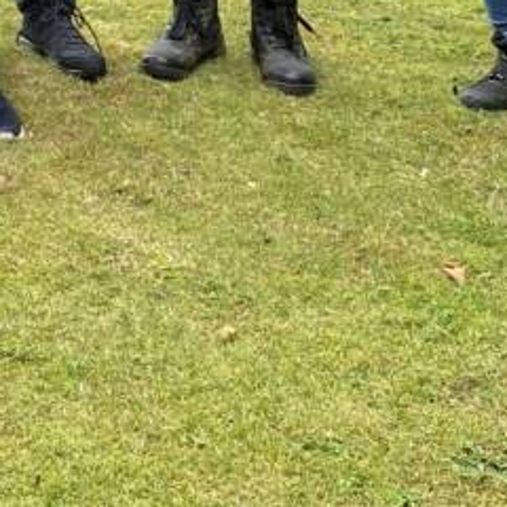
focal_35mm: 115
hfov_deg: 14.8
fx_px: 1906
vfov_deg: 14.3
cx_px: -53
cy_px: -226
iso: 32
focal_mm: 4.25
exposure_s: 1/194
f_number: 1.8
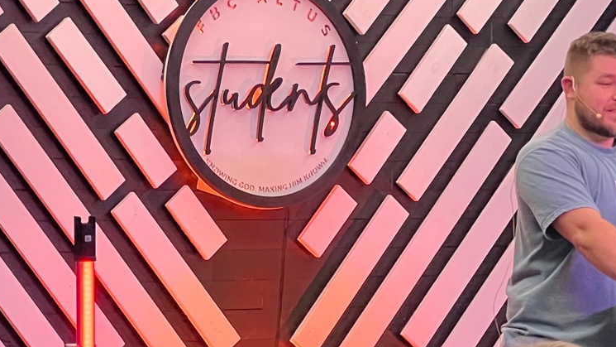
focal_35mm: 227
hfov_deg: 9.5
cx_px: 547
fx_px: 3708
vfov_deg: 5.3
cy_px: 431
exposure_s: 1/60
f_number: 2.8
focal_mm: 9
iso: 500
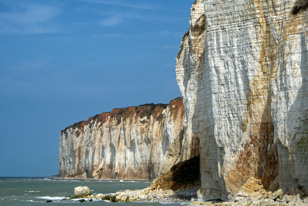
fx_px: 1540
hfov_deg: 11.4
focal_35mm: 180
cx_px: 154
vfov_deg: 7.6
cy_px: 103
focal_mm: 120
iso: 100
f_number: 14
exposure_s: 1/250
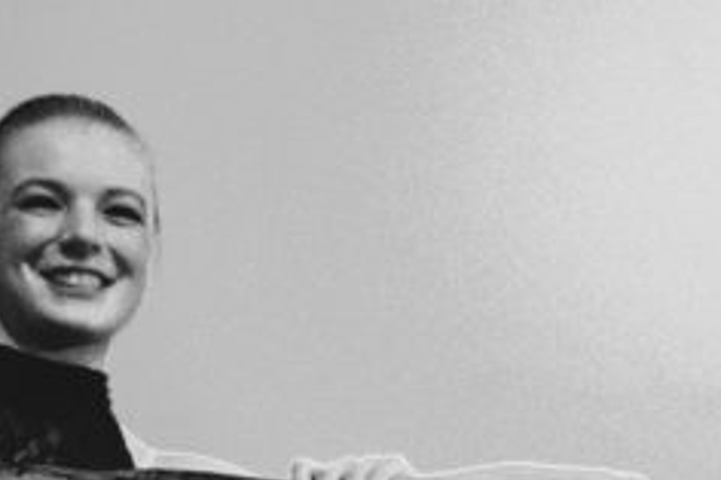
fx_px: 6905
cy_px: 1095
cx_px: 1240
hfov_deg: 5.9
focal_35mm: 345
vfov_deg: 3.9
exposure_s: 1/52
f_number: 1.4
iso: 250
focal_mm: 35
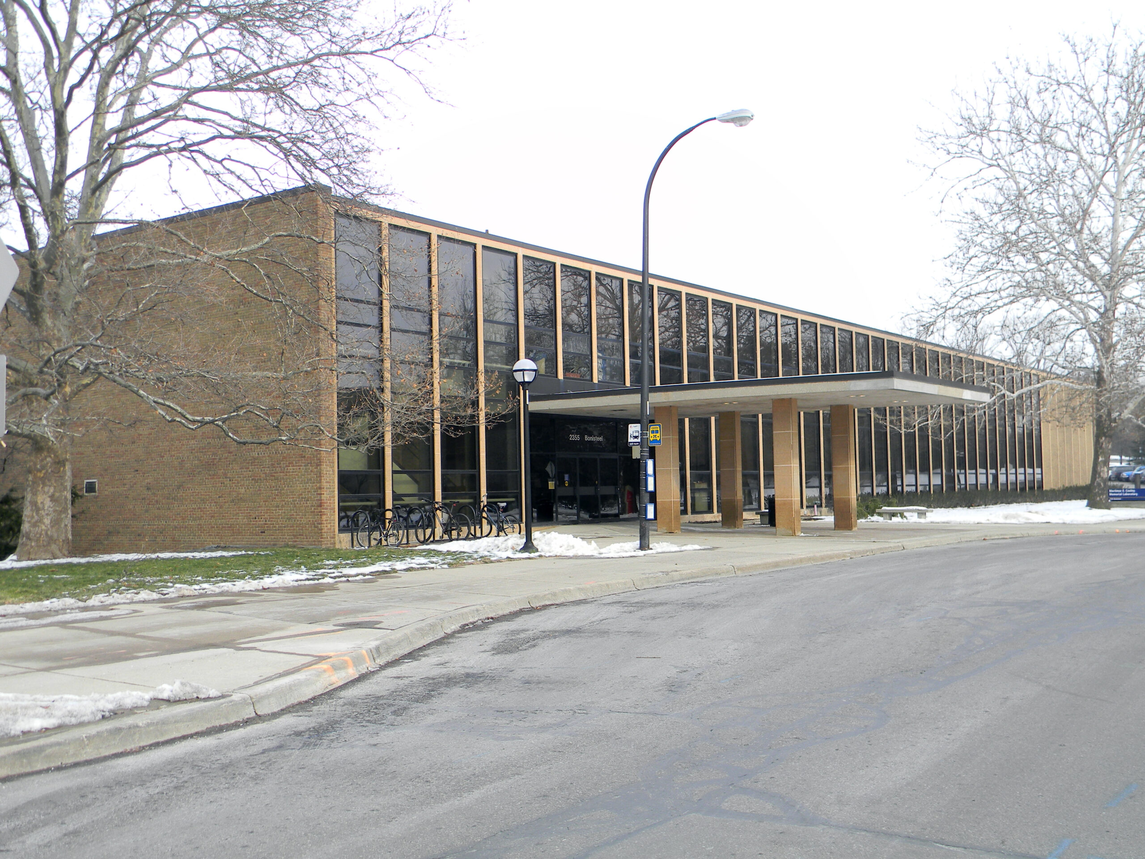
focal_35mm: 36
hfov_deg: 51.4
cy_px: 430
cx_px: 572
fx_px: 1191
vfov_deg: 39.7
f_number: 3.7
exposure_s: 1/202
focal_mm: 6.4
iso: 80
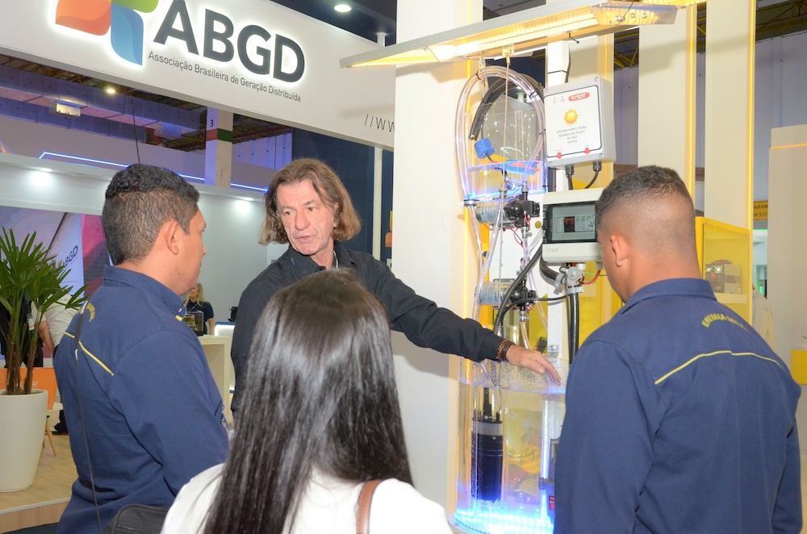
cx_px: 404
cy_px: 267
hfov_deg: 57.3
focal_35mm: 33
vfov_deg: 39.8
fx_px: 738
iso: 1250
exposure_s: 1/125
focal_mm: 22
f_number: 5.6
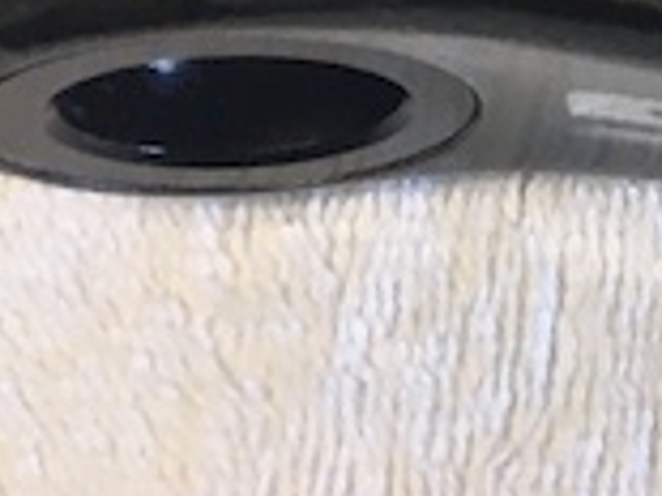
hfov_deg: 11.0
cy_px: -706
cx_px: 1602
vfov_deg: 8.9
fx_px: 2866
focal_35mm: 150
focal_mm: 4.15
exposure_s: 1/30
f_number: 2.2
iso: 25
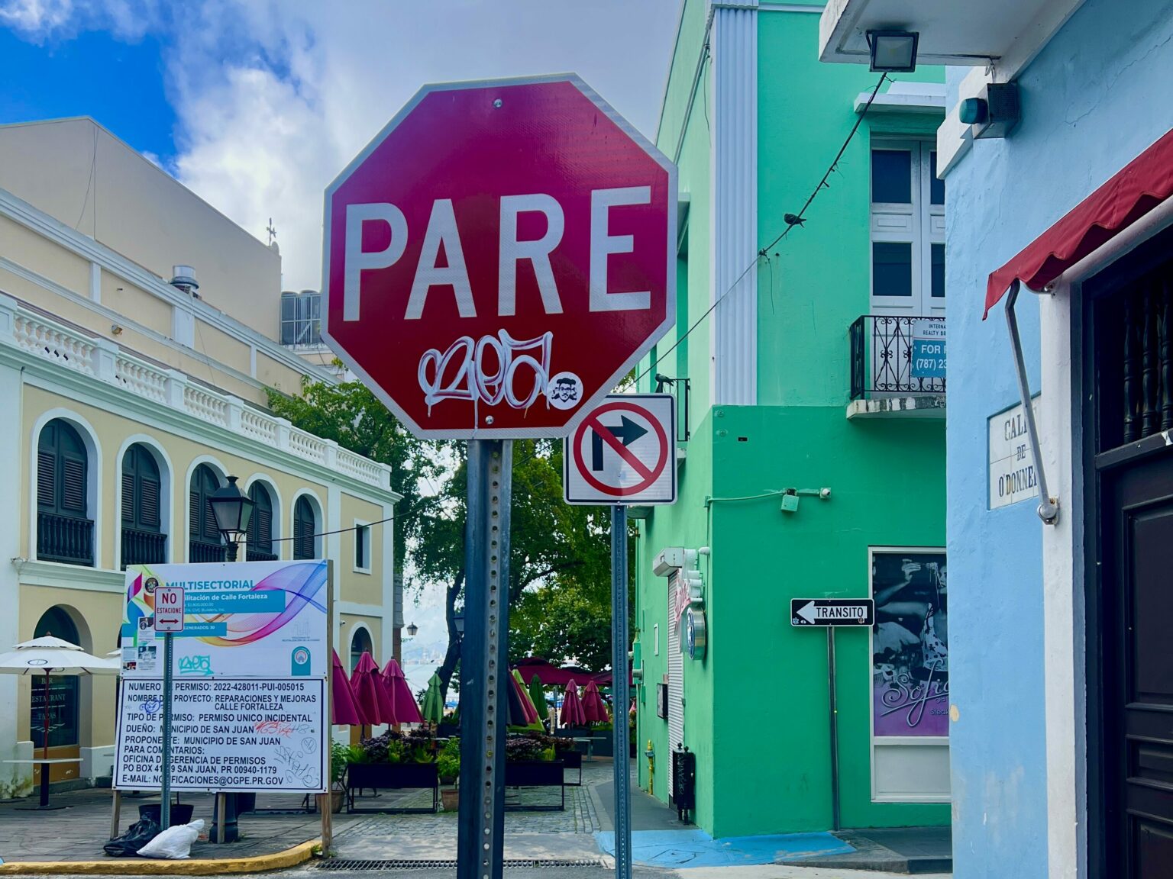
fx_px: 881
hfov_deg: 67.3
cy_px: 440
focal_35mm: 26
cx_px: 586
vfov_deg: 53.1
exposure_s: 1/1488
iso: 50
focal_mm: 5.7
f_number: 1.5
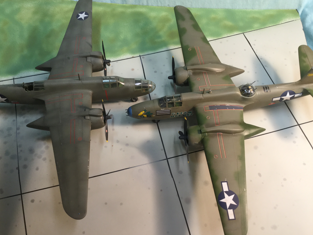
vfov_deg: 44.2
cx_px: 152
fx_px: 289
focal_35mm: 32
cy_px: 117
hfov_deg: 56.8
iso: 50
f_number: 2.4
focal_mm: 3.3
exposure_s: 1/30
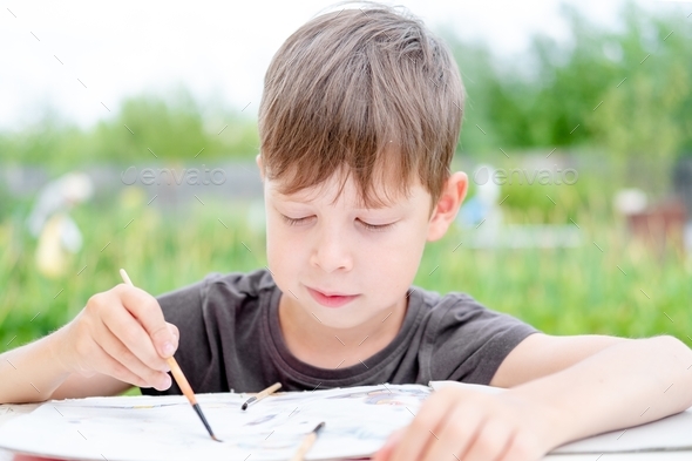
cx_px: 346
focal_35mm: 53
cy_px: 230
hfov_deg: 37.5
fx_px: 1018
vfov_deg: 25.5
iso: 200
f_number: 2
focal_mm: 35
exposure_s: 1/1000
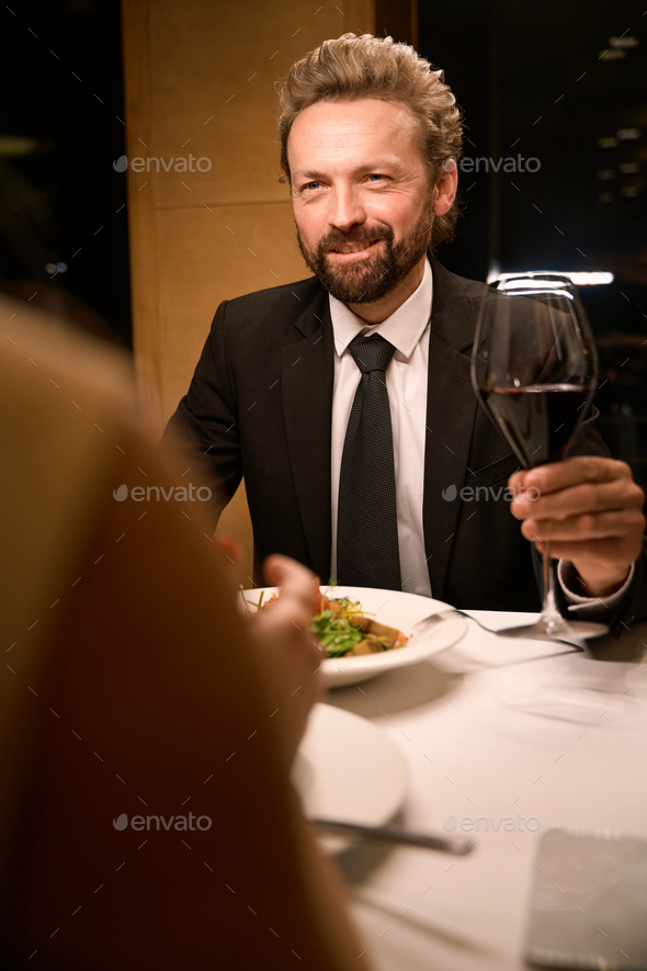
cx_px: 324
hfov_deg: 33.4
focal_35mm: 40
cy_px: 486
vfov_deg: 48.5
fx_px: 1078
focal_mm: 40
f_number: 2.8
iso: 800
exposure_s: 1/250
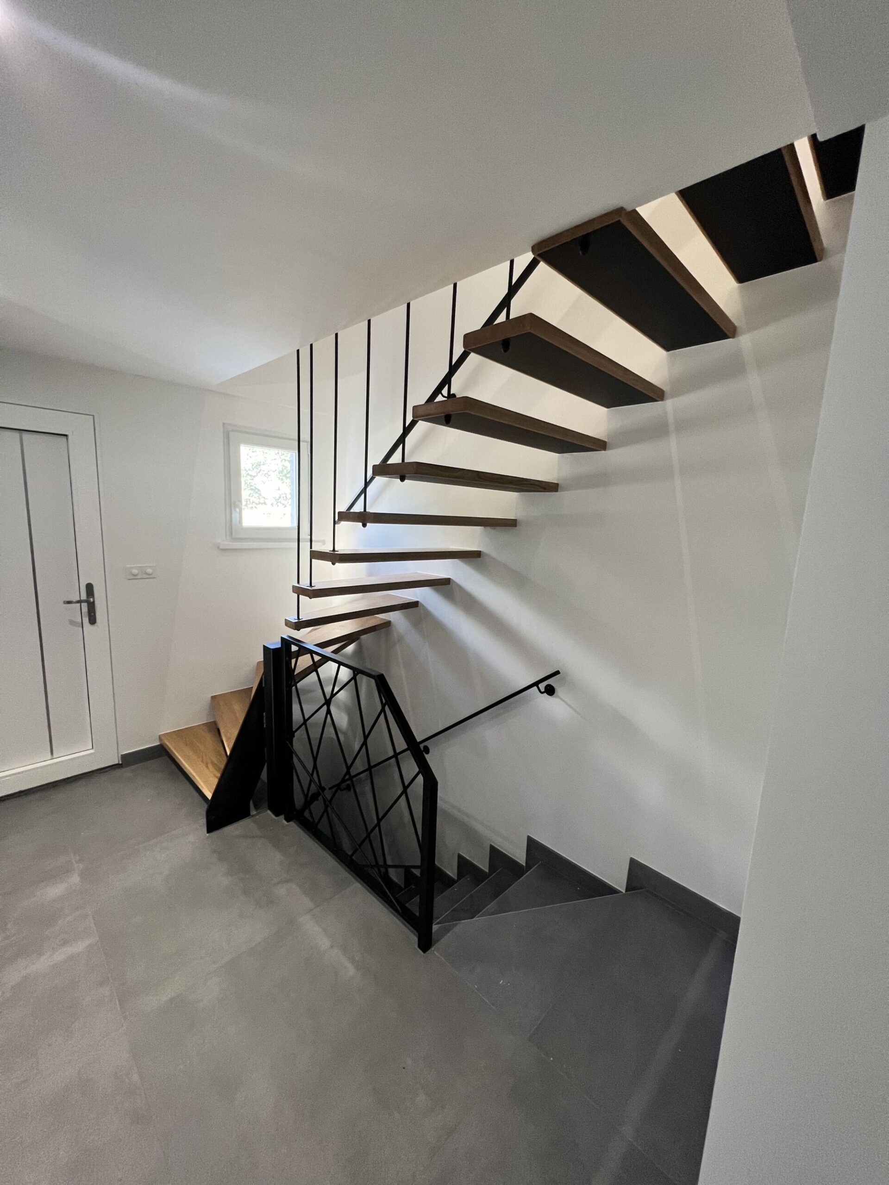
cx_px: 444
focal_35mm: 13
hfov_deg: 89.9
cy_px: 592
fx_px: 445
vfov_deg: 106.2
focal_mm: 1.57
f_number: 1.8
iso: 250
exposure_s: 1/63
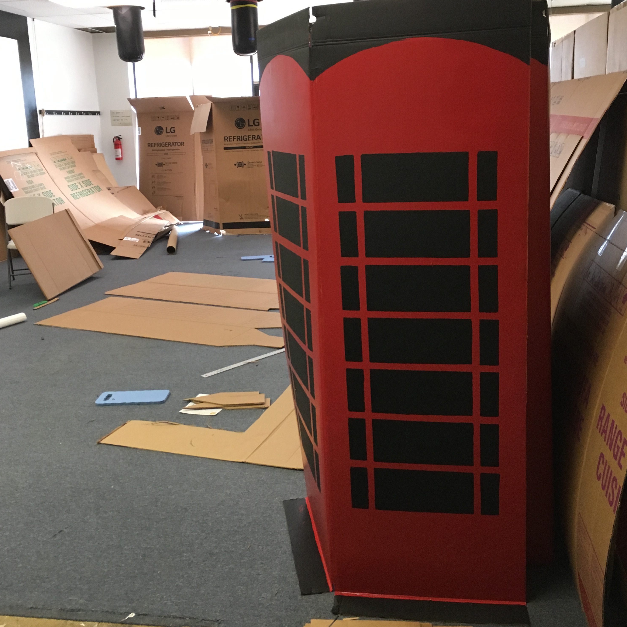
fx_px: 717
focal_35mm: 35
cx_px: 316
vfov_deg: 47.0
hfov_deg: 47.2
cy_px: 251
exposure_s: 1/30
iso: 160
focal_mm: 4.15
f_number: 2.2
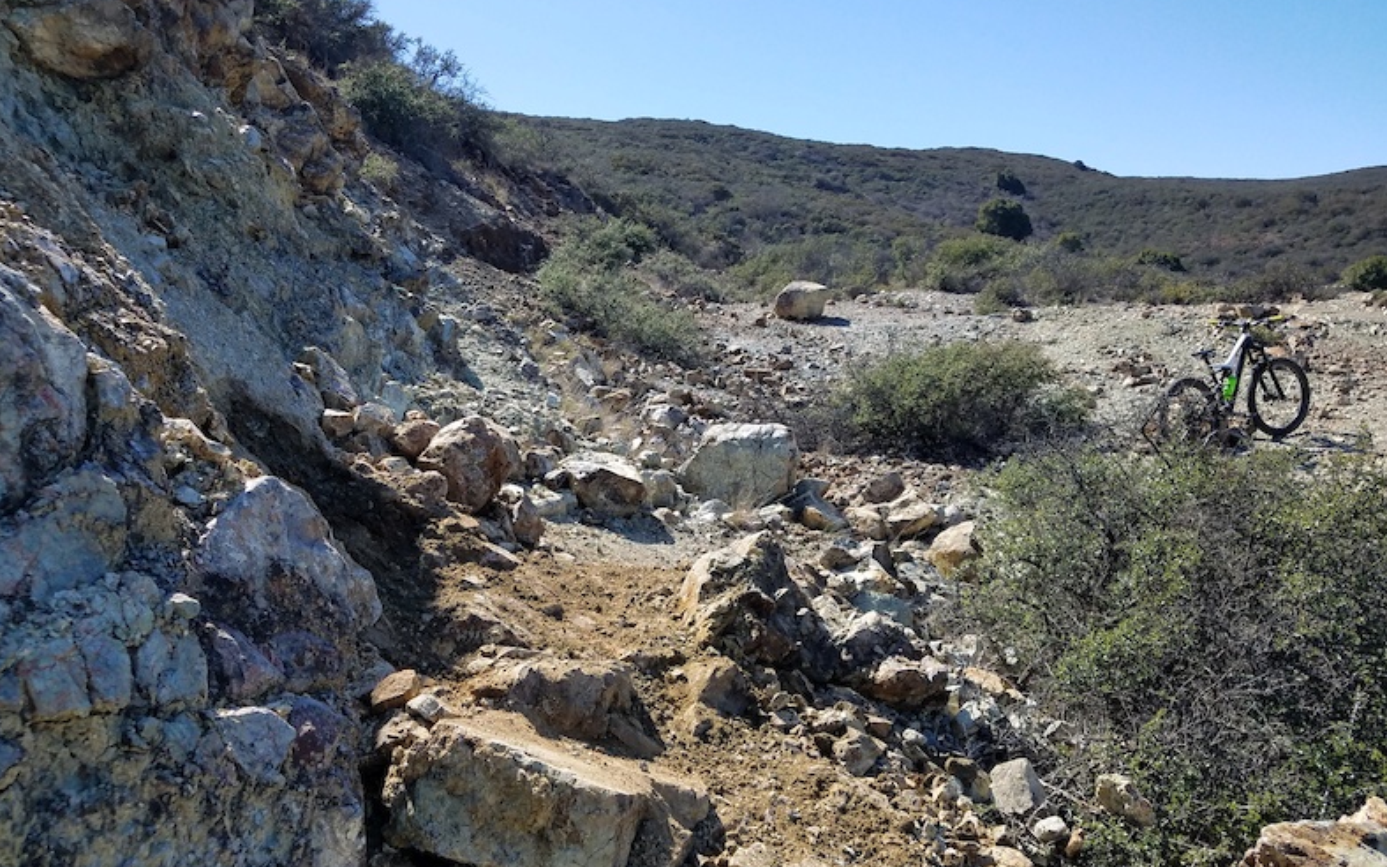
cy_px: 389
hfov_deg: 66.5
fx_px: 1058
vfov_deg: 44.5
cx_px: 693
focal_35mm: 28
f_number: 1.7
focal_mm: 4.2
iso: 50
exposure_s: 1/2448
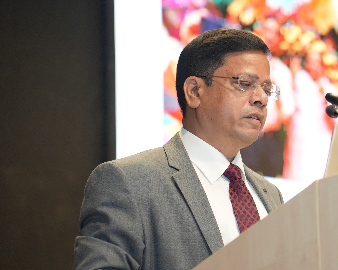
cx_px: 328
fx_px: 1510
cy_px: 135
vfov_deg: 10.2
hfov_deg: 12.6
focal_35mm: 151
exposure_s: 1/125
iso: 1000
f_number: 2.8
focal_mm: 75
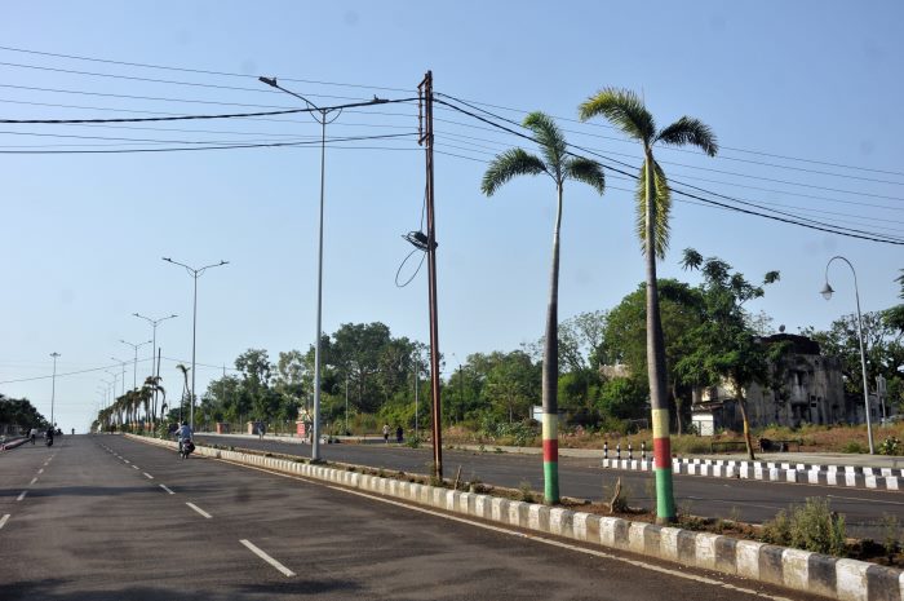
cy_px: 300
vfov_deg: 36.8
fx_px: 903
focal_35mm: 36
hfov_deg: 53.2
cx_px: 452
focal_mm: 24
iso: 320
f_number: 5.6
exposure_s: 1/1250
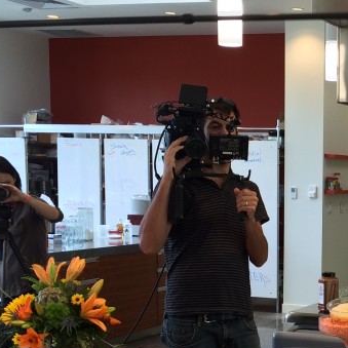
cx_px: 398
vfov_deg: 21.4
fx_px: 910
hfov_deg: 20.5
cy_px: 279
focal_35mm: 80
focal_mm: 4.12
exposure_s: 1/40
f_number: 2.2
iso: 40
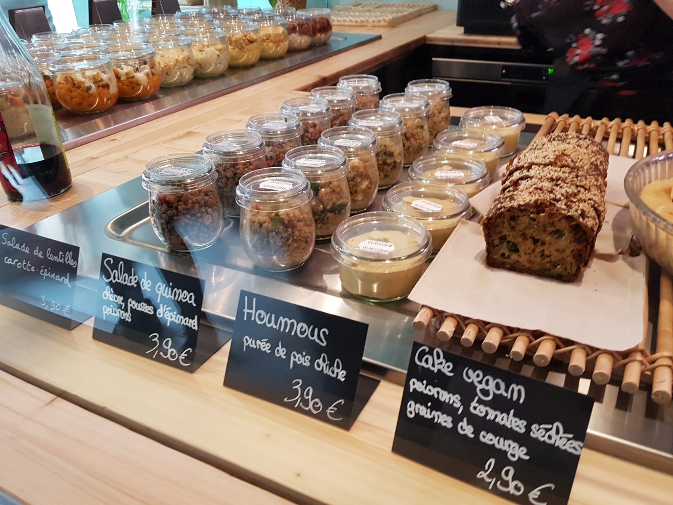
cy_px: 252
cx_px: 336
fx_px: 505
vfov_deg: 53.1
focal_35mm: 26
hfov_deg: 67.3
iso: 160
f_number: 1.7
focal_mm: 4.2
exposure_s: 1/33
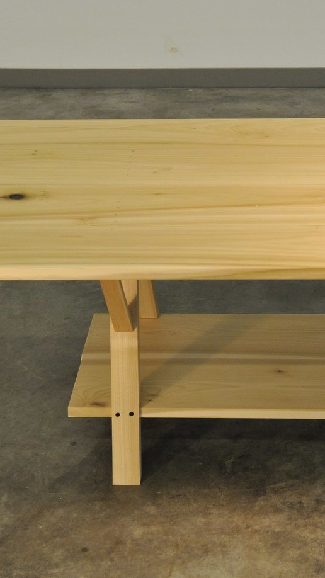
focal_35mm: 84
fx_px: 1285
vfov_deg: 25.4
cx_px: 267
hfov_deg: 14.3
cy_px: 291
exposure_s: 1/100
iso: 800
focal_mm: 35
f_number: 3.5
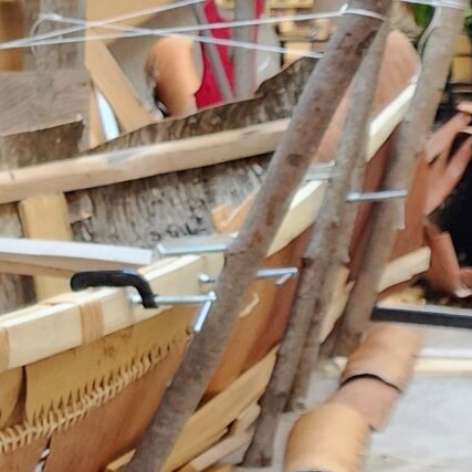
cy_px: 354
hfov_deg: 13.1
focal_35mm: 122
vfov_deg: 14.2
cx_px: -335
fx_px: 1882
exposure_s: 1/120
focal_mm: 6.4
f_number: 1.8
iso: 250
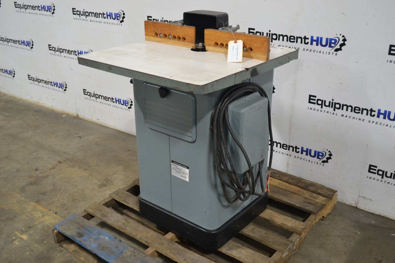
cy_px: 132
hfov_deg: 53.1
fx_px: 395
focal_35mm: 36
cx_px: 198
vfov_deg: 36.9
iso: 400
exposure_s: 1/25
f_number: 4
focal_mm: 24
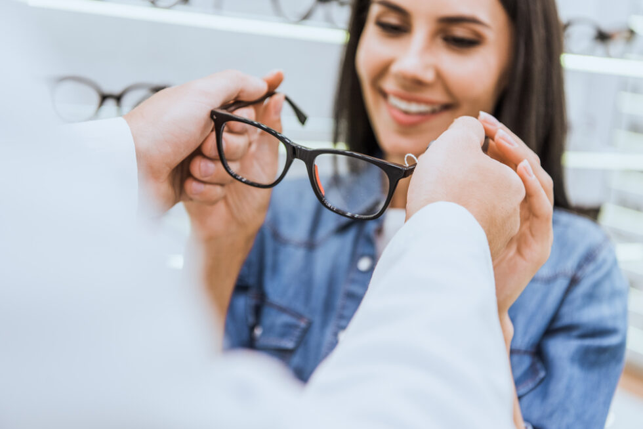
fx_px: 1072
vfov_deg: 22.6
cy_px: 214
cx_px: 322
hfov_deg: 33.4
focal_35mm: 60
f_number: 3.5
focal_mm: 60
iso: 400
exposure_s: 1/200
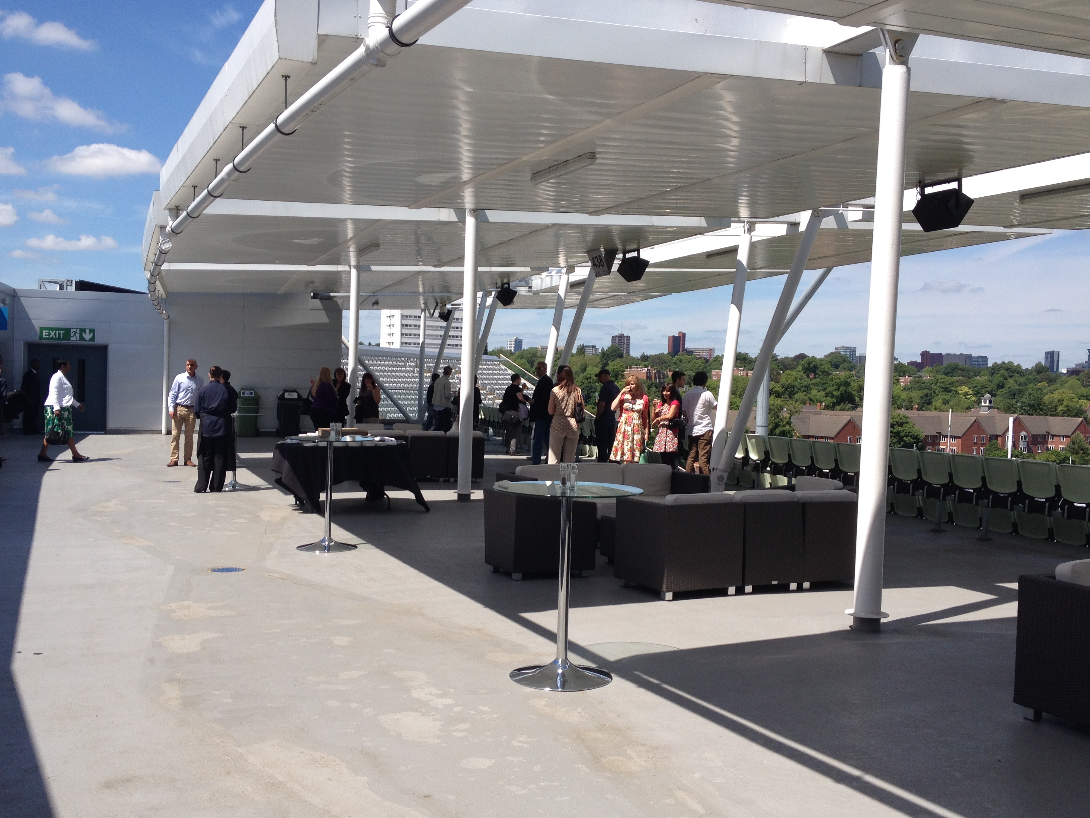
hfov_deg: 47.9
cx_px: 541
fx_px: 1228
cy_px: 439
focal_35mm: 39
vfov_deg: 36.8
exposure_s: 1/1577
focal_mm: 4.28
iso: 50
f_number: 2.4
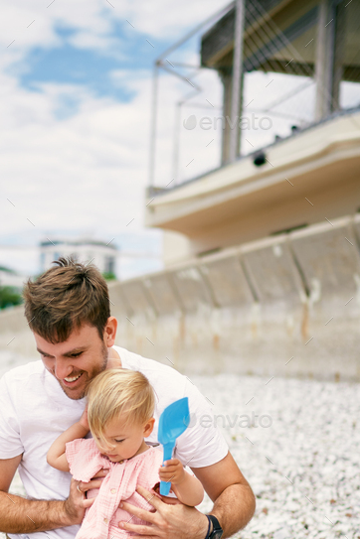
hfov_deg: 23.5
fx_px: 855
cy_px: 412
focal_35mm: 57
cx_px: 76
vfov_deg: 34.2
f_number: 1.4
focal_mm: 35
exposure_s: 1/8000
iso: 100
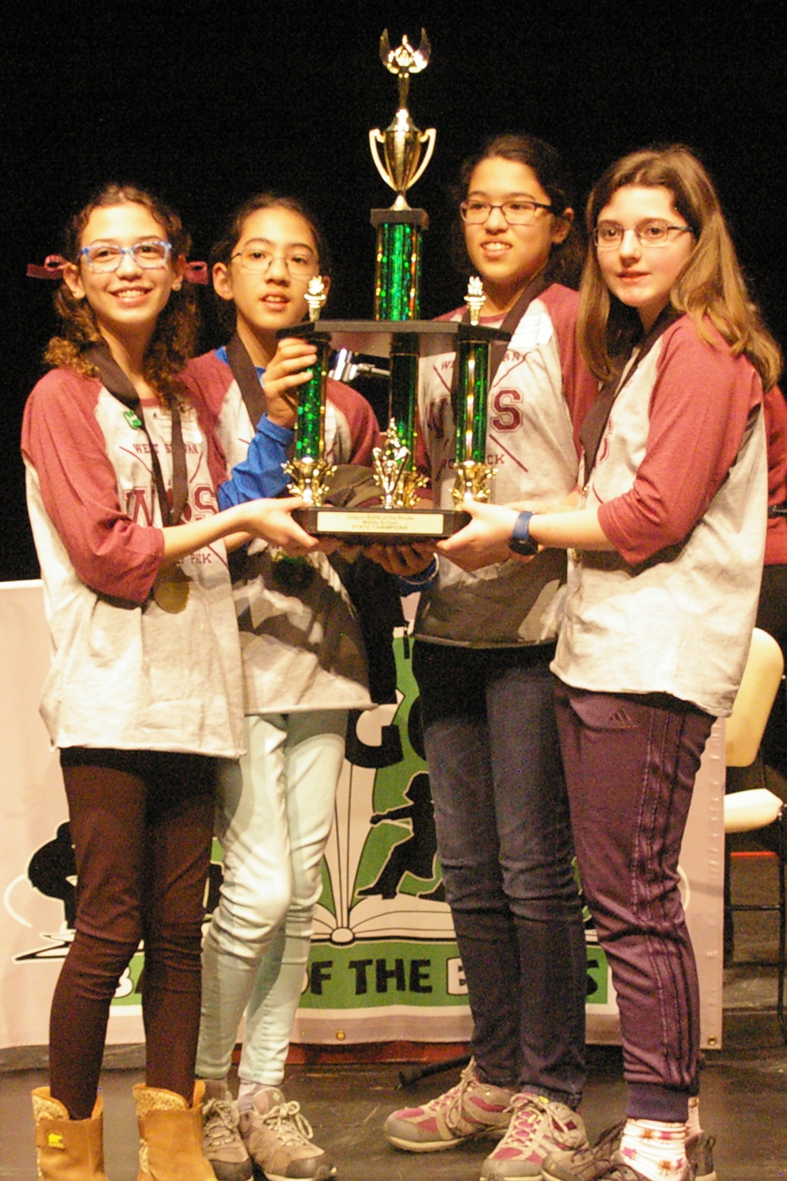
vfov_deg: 46.4
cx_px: 394
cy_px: 590
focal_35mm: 42
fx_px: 1377
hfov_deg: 31.9
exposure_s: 1/90
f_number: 4.5
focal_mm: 28
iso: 3200
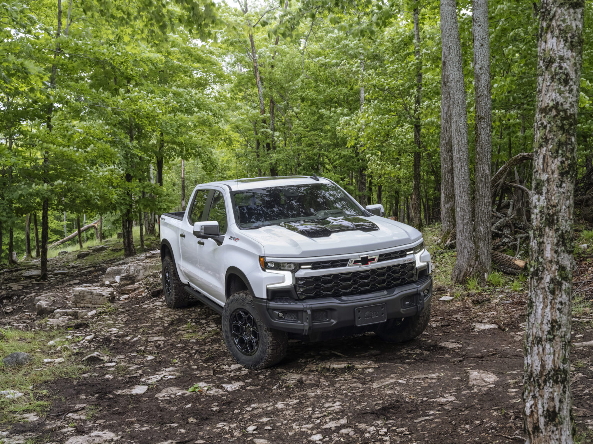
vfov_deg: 38.7
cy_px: 222
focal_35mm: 37
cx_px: 296
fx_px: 634
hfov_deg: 50.1
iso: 2500
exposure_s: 1/50
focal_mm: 46.5
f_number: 10
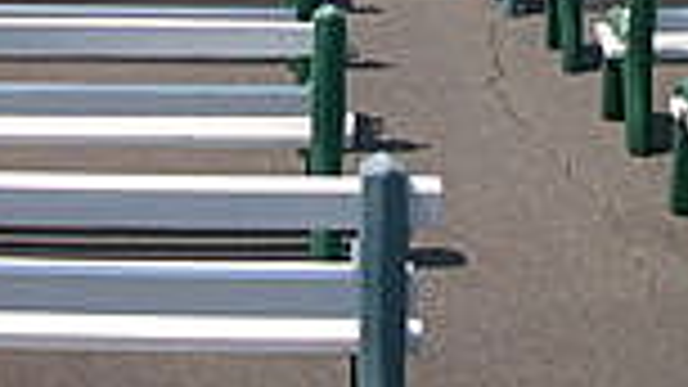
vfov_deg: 9.5
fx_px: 2262
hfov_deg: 17.3
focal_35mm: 124
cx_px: 254
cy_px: -194
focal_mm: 8
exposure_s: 1/264
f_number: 7.6
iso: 100
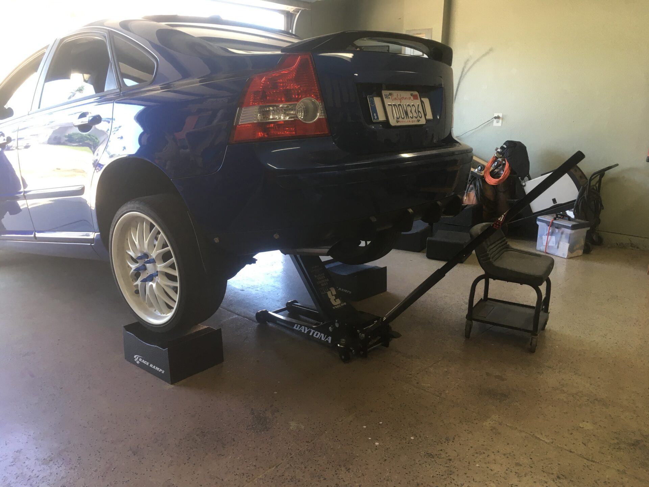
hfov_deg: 61.7
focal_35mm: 29
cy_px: 244
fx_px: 544
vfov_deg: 48.2
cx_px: 324
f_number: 2.2
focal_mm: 4.15
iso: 25
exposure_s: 1/30
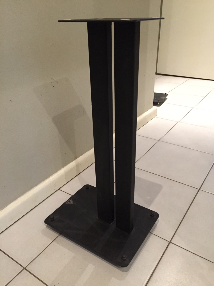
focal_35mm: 29
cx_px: 107
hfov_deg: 48.2
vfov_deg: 61.7
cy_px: 143
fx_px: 239
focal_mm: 4.15
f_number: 2.2
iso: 250
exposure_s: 1/17
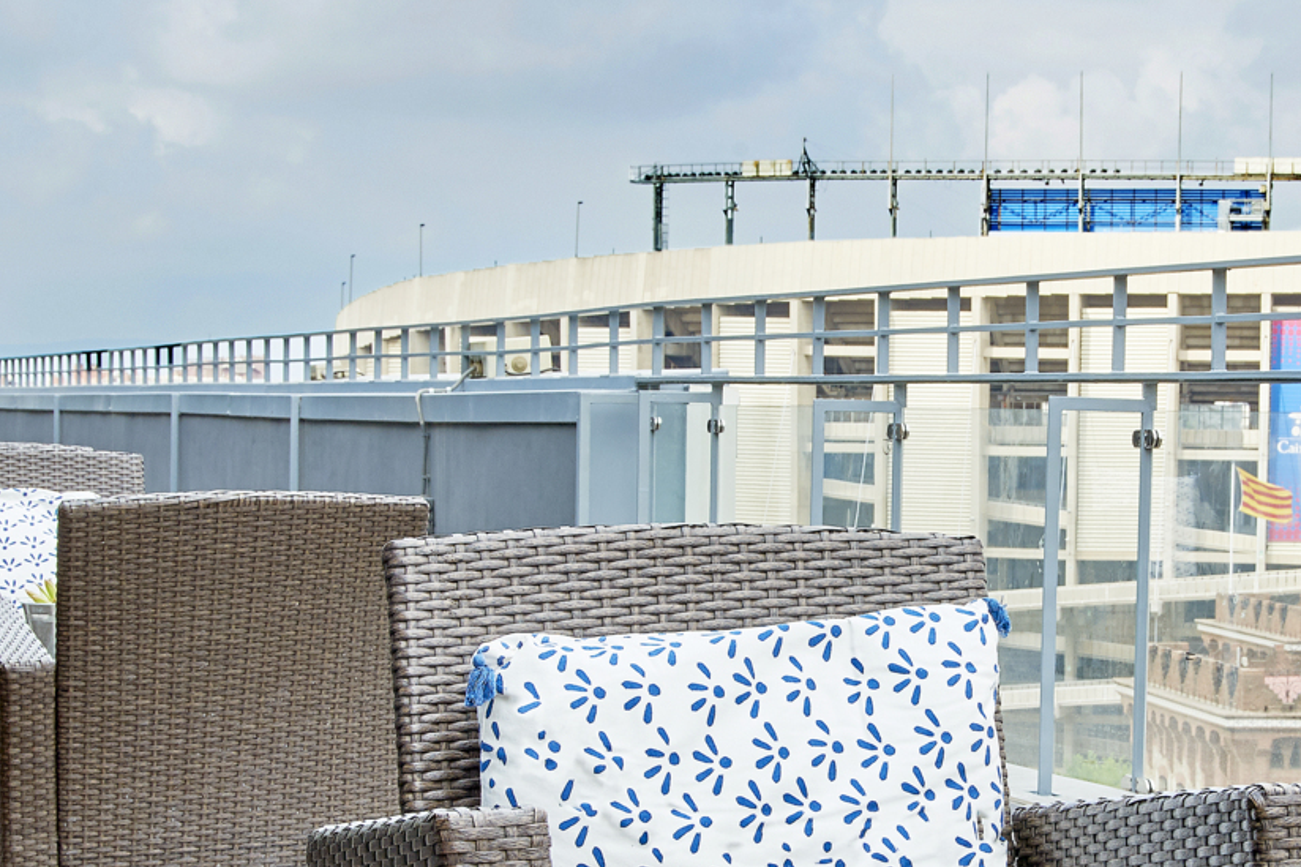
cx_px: 999
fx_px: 3685
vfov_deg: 13.4
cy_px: 636
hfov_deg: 19.9
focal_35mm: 102
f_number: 16
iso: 100
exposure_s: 1/60
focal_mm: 42
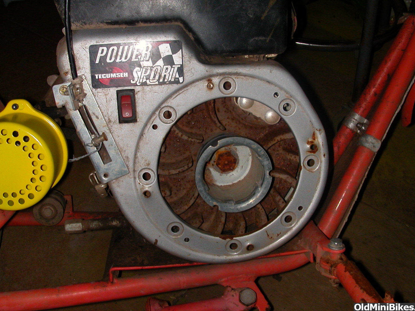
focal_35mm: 40
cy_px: 143
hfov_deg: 46.8
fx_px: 480
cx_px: 213
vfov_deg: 35.9
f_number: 4.5
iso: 100
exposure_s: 1/59.9
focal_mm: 5.6
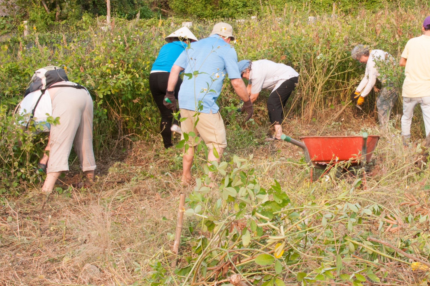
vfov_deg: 17.6
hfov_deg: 26.1
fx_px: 918
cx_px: 318
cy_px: 77
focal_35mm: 77
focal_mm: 26
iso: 400
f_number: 14
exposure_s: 1/100
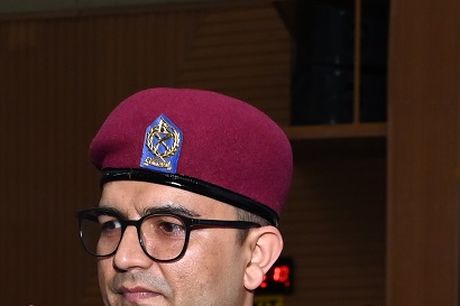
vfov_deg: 8.9
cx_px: 192
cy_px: 594
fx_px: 1865
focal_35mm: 146
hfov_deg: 14.1
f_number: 5.6
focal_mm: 33
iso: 1600
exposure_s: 1/160
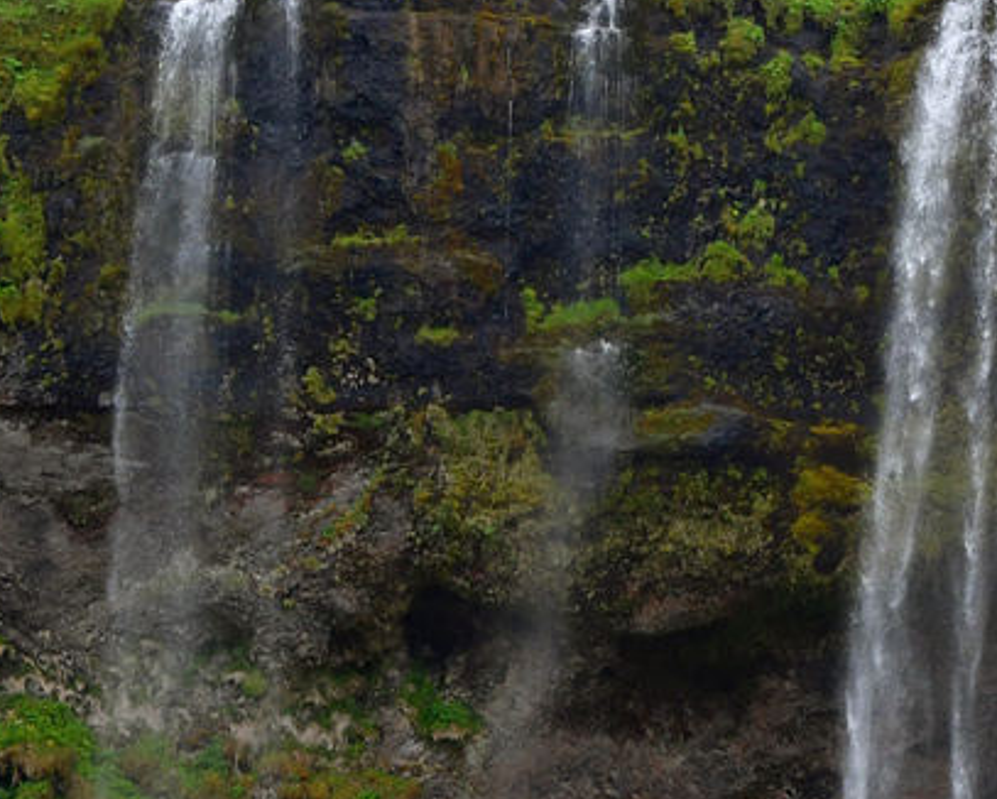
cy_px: 699
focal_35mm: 168
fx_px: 4960
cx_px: 889
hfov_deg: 11.4
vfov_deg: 9.2
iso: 400
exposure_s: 1/200
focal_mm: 30
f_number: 10
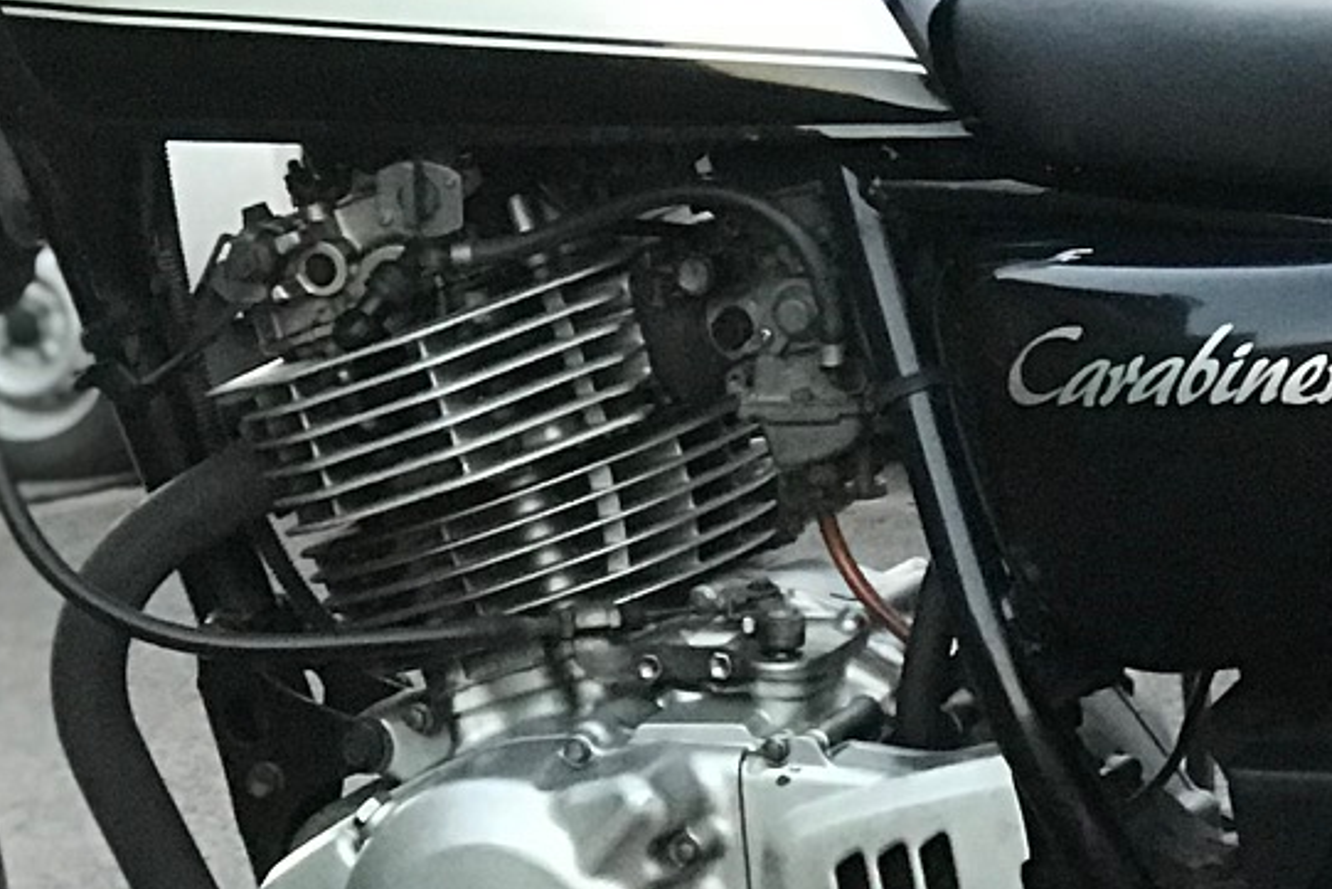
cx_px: 1000
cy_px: 685
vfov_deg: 6.2
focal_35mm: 221
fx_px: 8179
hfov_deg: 9.3
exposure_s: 1/50
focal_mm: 6.6
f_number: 2.8
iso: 200
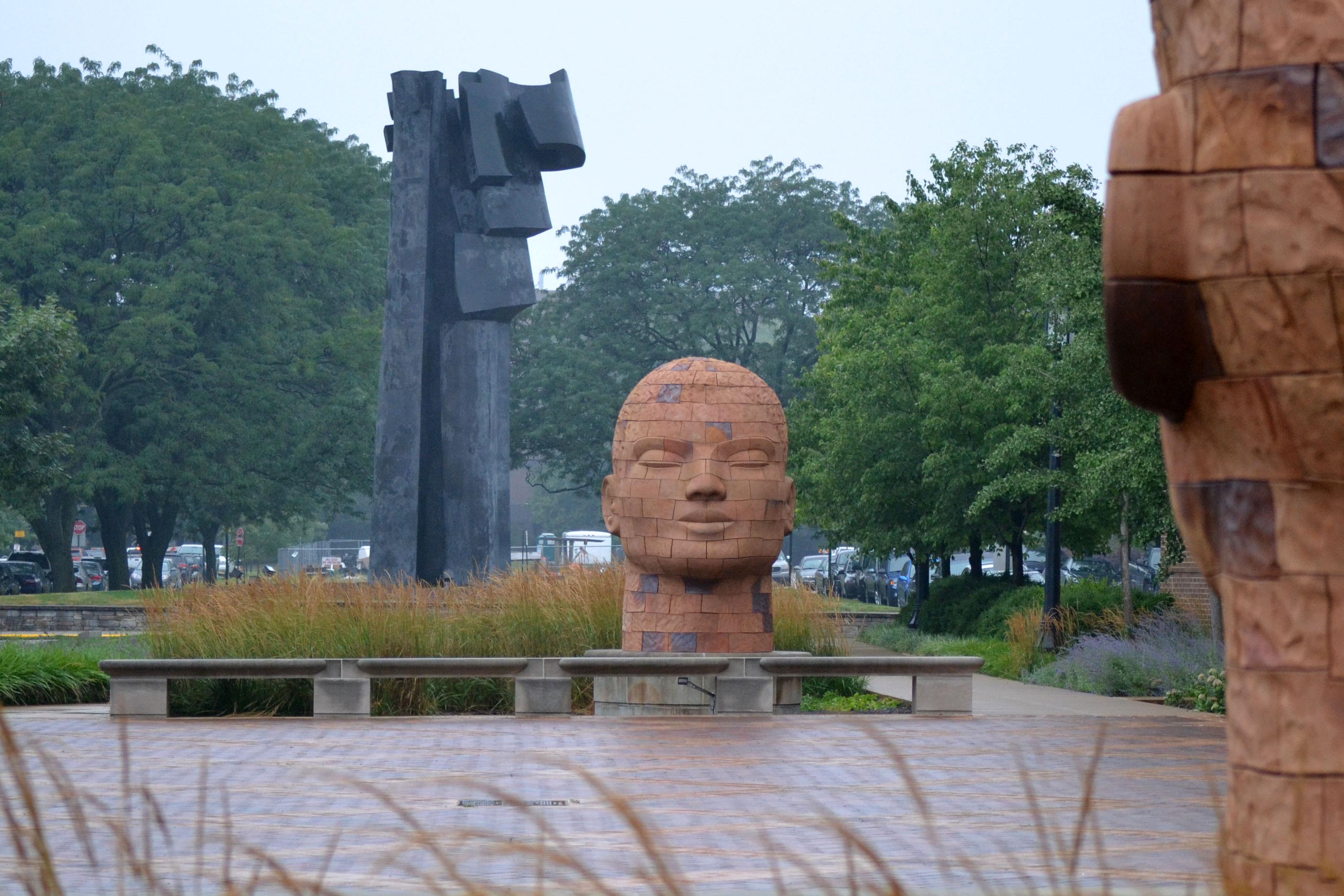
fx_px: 4432
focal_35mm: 119
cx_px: 753
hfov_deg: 17.2
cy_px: 540
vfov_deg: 11.5
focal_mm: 55
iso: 1000
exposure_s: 1/500
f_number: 4
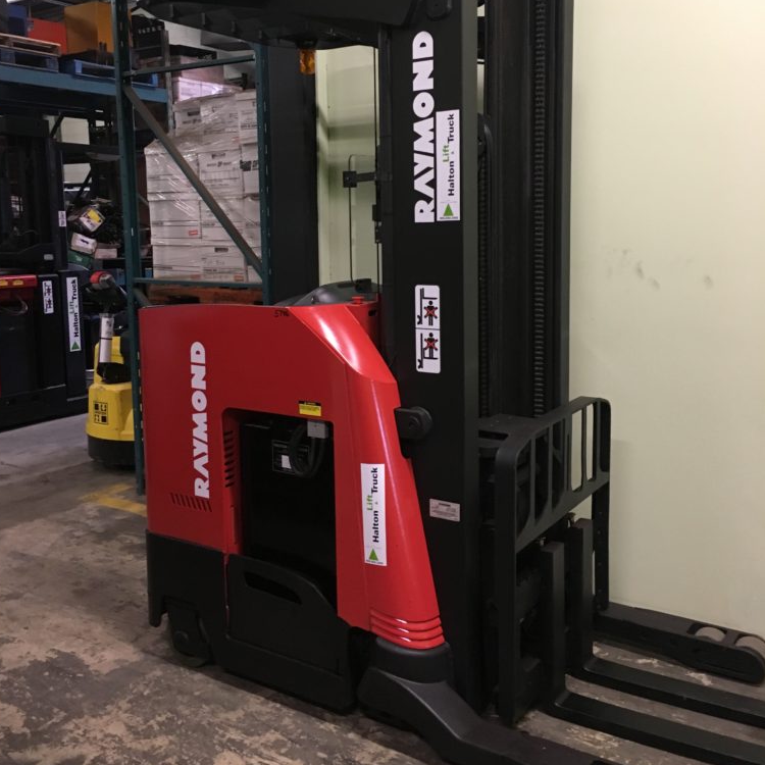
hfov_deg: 47.2
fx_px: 875
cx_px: 376
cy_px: 333
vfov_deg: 47.1
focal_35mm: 35
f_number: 2.2
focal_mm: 4.15
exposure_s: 1/24
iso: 200
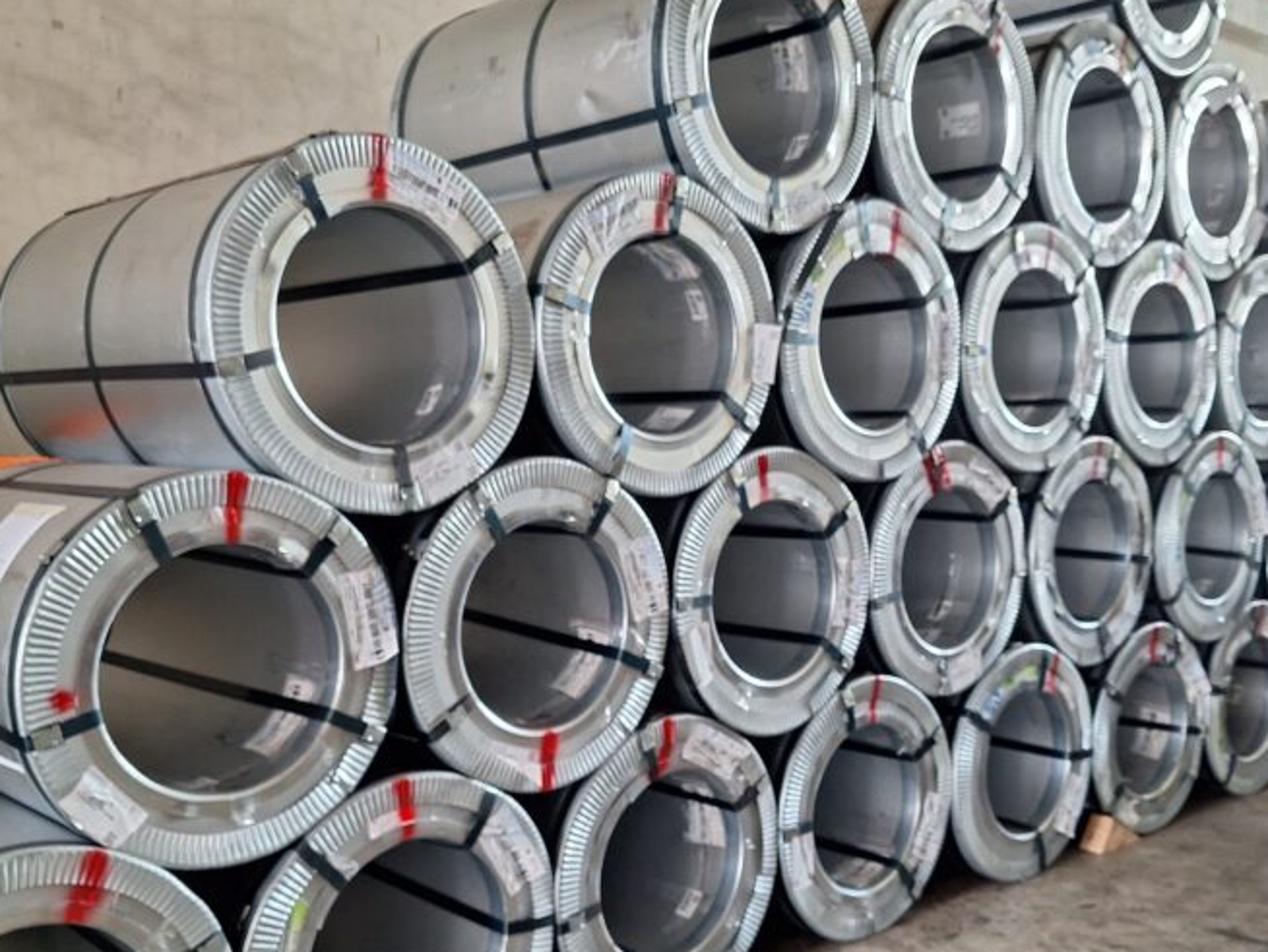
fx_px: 1319
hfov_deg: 51.3
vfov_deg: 39.5
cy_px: 562
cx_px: 622
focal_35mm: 36
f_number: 1.8
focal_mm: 5.54
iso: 200
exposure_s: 1/33
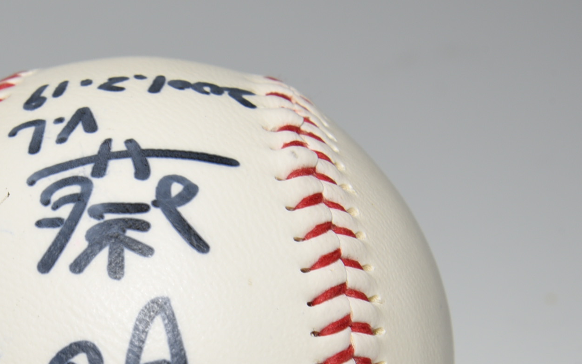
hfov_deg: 7.8
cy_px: 377
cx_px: 116
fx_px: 4267
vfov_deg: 4.9
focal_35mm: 269
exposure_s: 1/13
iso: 100
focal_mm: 110
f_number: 13
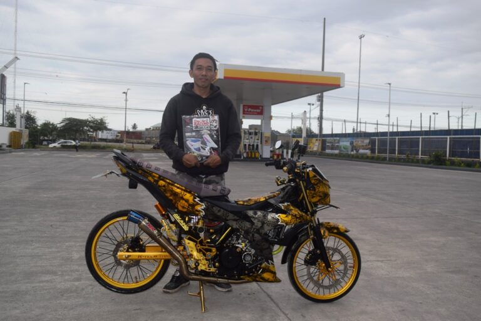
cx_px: 240
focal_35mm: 33
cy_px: 160
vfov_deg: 40.0
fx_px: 441
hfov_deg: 57.2
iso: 100
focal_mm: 22
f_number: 5.6
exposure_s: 1/125
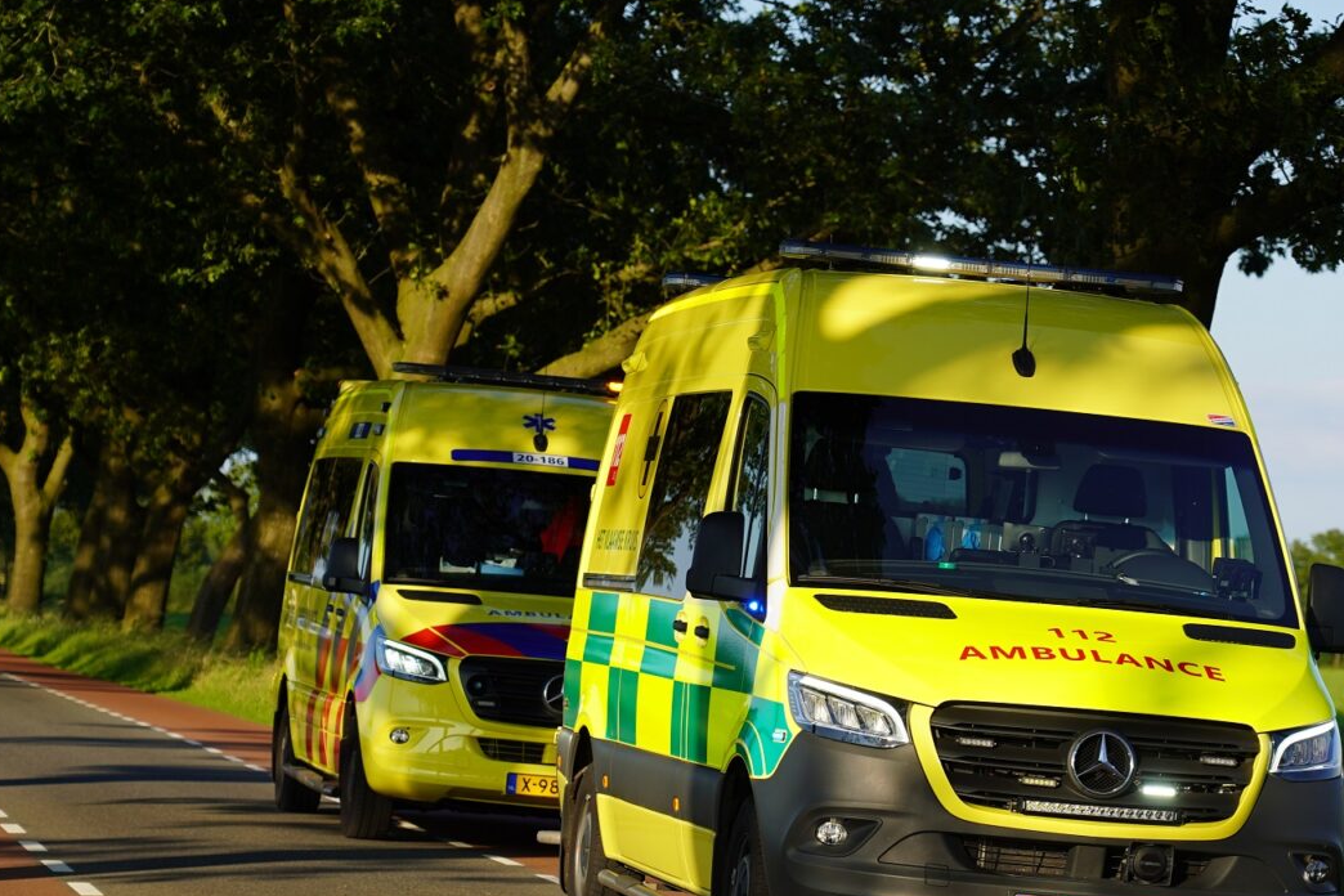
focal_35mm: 153
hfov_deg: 13.4
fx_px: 5712
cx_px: 830
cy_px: 454
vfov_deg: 9.0
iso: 100
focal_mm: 104
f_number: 5
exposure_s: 1/400
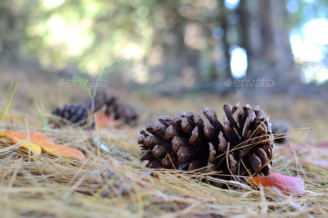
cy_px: 109
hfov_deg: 37.9
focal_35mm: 52
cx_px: 164
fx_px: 478
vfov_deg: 25.7
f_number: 3.2
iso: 200
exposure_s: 1/40
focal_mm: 35
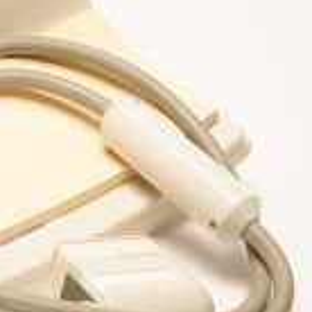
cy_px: 80
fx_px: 1876
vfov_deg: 9.5
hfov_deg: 9.1
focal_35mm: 184
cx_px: -267
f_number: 18
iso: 320
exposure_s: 1/160
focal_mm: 50
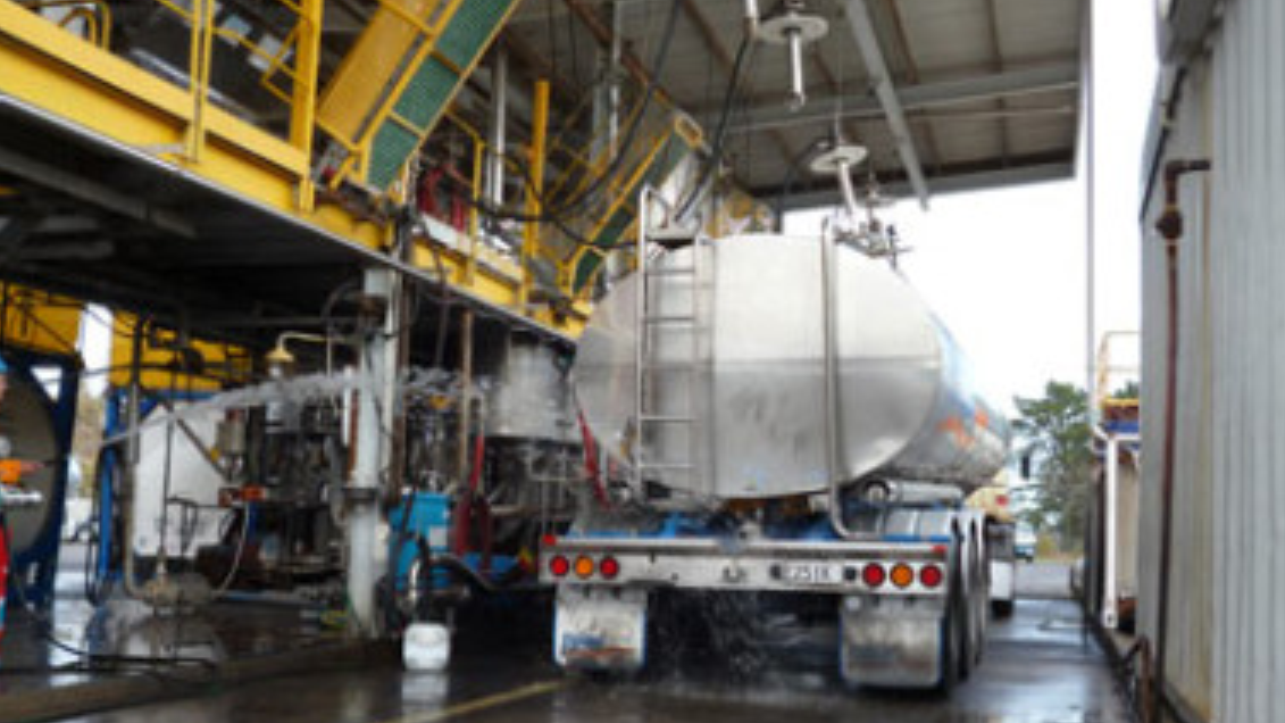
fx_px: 1363
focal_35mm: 40
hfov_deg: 50.5
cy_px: 409
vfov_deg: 29.7
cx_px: 648
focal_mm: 6.4
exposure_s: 1/125
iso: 100
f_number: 3.5
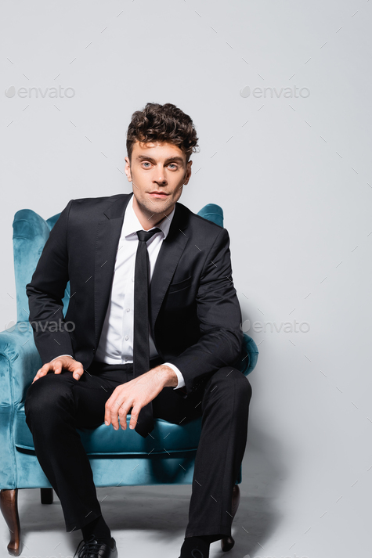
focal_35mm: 62
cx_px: 155
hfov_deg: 21.9
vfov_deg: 32.3
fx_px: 961
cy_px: 320
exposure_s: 1/160
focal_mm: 50
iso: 100
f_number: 5
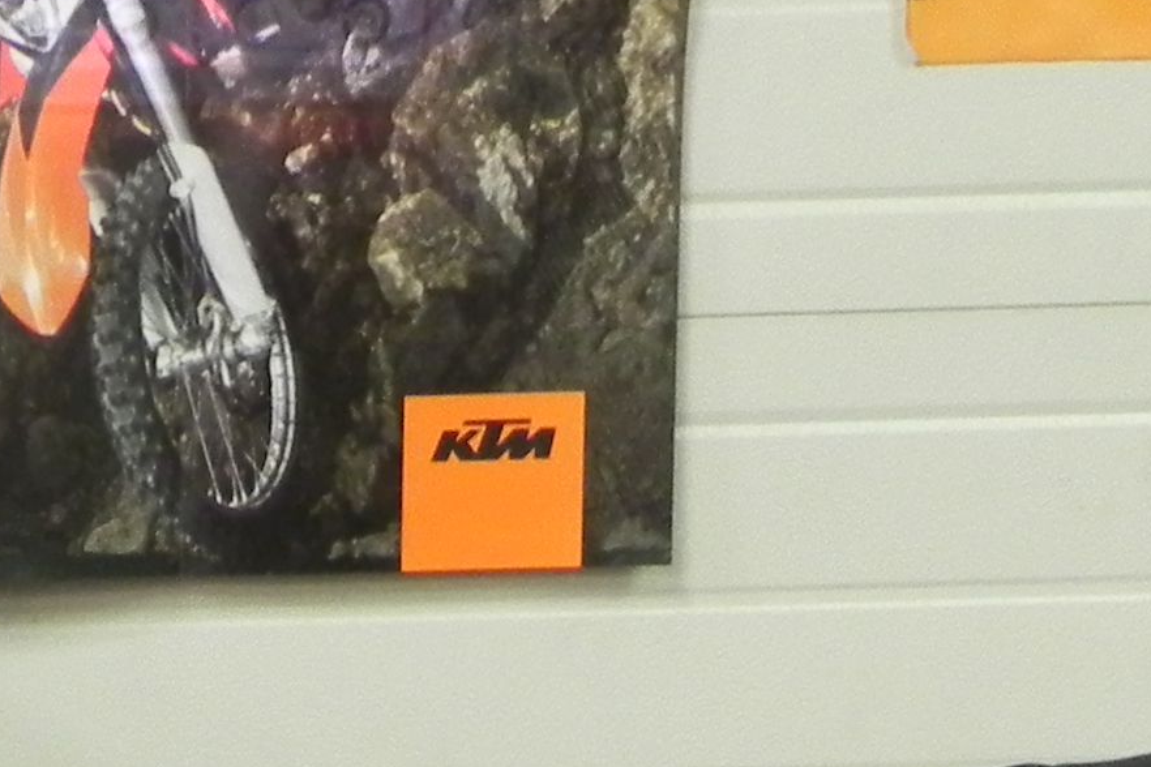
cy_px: 1752
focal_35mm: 142
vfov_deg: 8.9
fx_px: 4540
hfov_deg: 14.1
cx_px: -179
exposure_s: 1/30
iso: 361
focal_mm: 5.9
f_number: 2.8
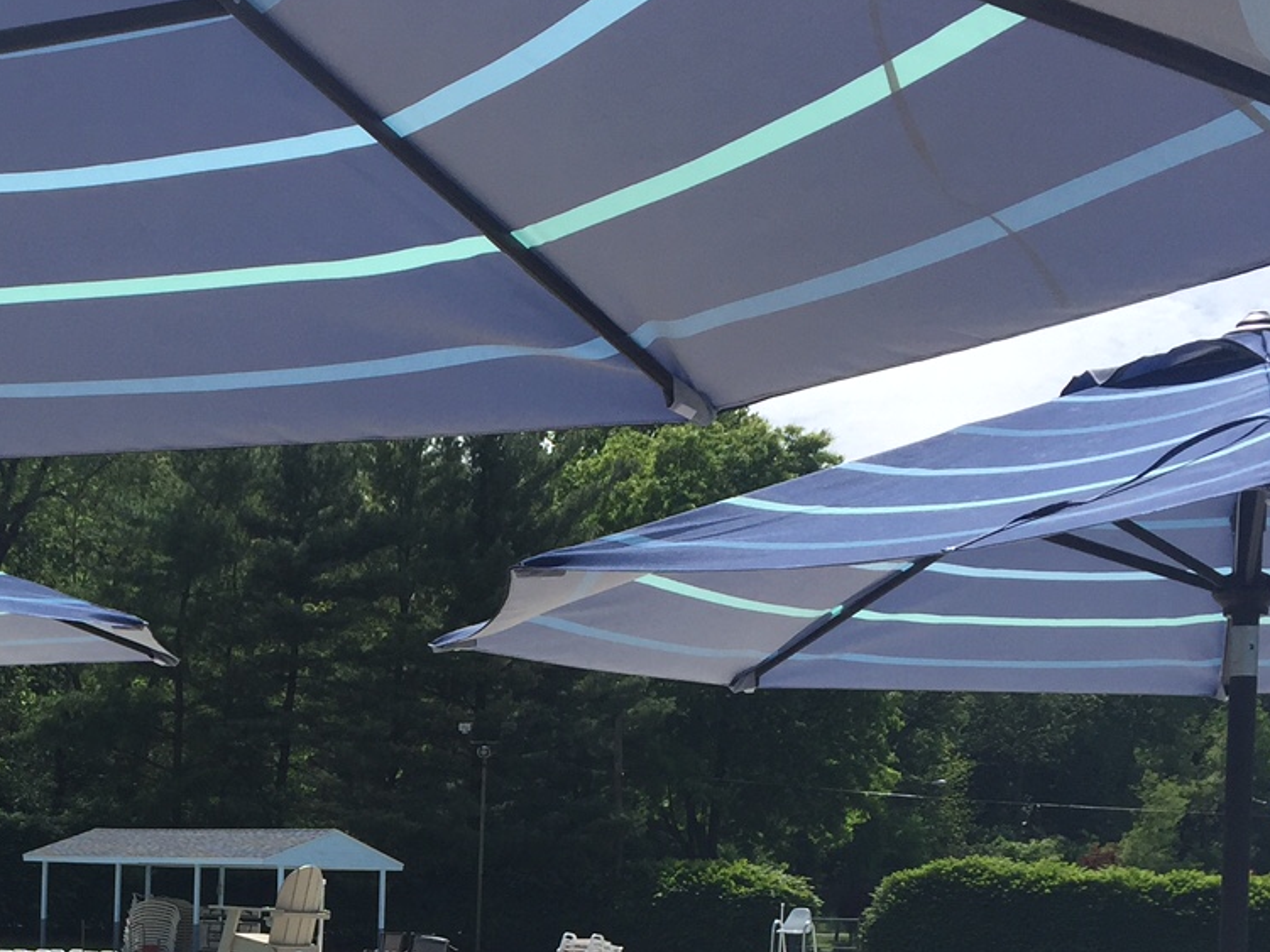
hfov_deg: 29.6
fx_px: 2311
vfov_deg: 22.4
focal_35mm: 63
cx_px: 152
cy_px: 945
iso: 32
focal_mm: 4.15
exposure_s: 1/2326
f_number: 2.2
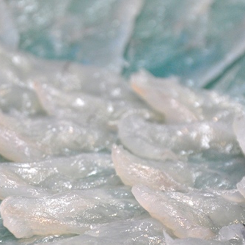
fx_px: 2066
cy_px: 163
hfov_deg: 6.8
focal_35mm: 258
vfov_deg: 6.8
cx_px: 71
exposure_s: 1/80
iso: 500
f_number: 5.3
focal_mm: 66
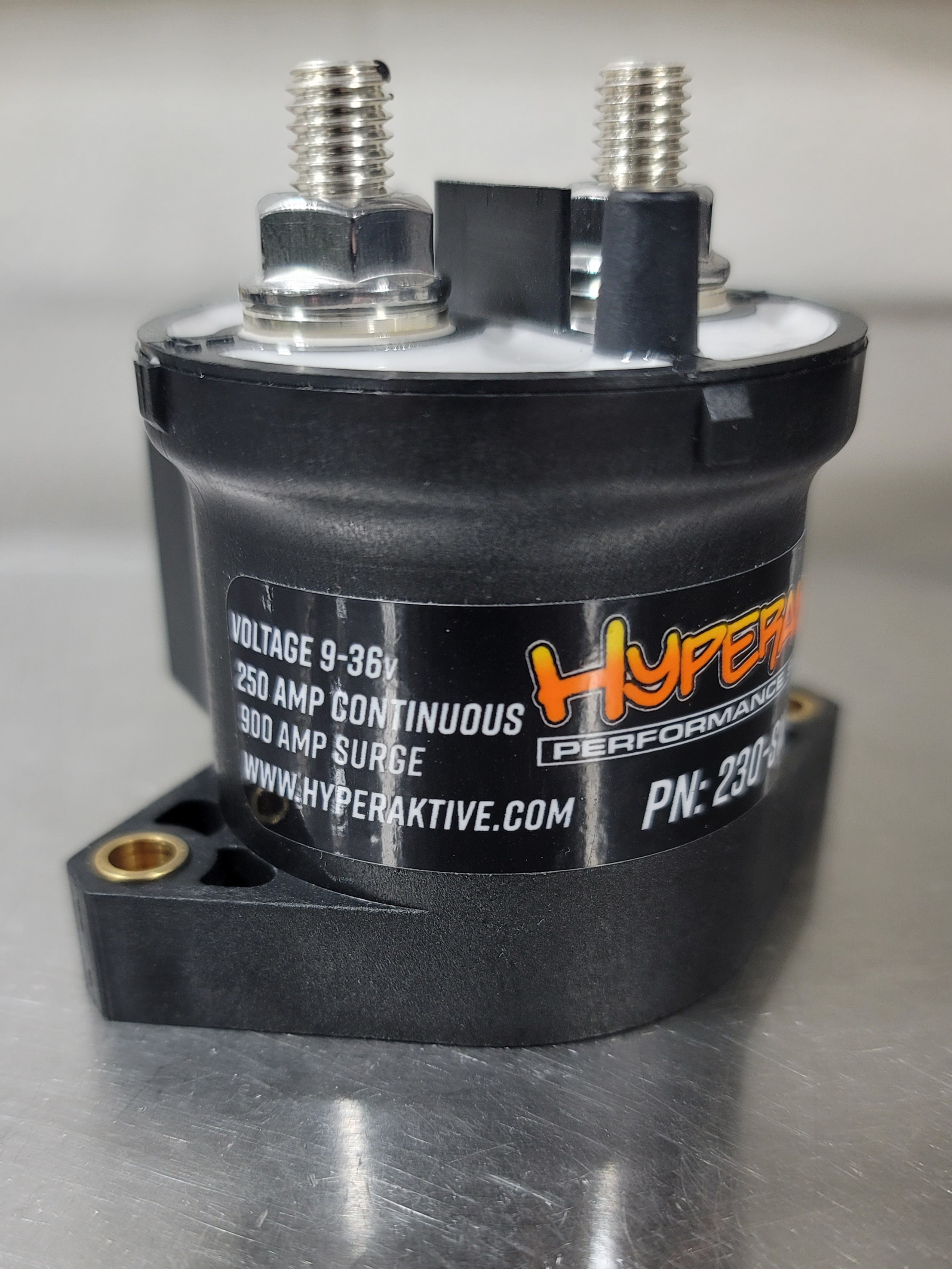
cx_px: 476
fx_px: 917
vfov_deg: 69.4
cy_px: 634
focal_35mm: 25
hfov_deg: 54.9
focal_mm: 7
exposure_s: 1/60.2
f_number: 1.8
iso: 200
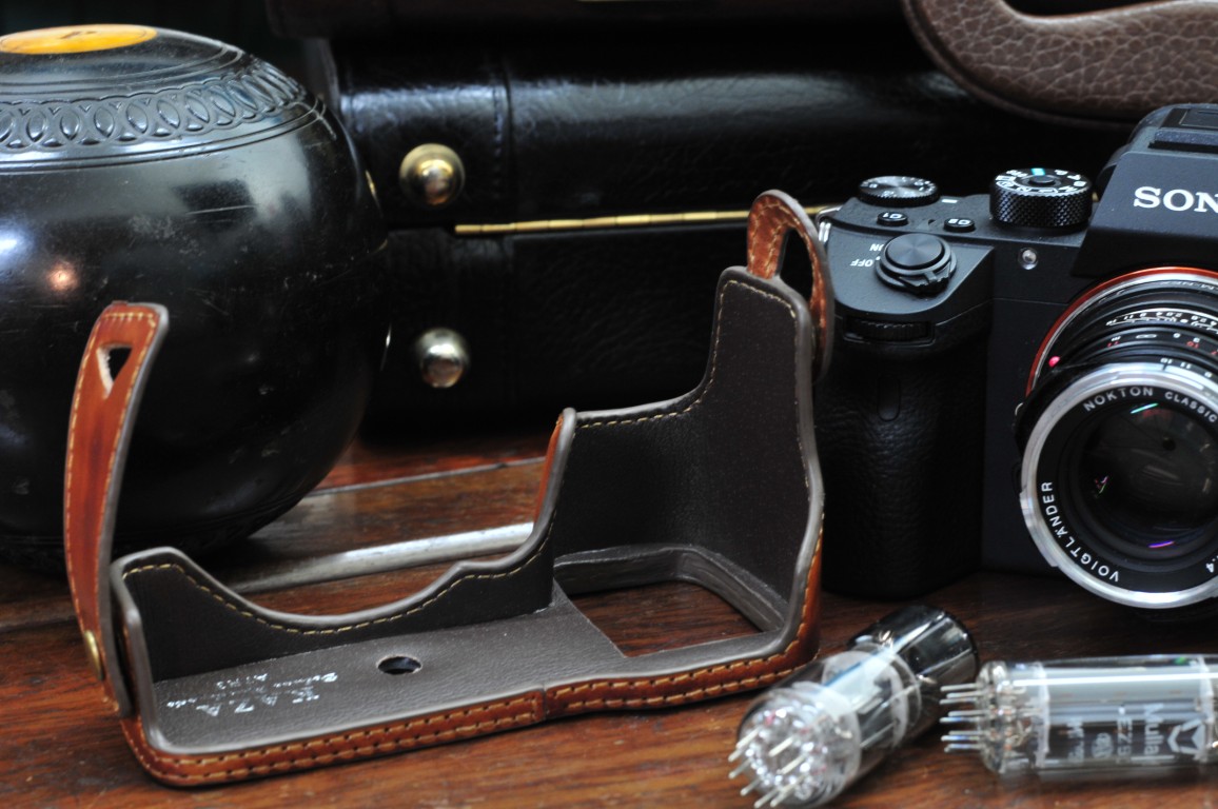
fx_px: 2535
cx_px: 609
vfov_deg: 18.1
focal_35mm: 75
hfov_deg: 27.0
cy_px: 404
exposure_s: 1/2
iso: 400
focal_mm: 50
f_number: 9
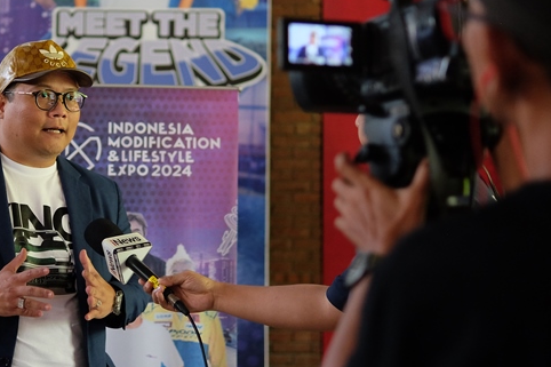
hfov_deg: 24.3
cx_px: 150
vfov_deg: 16.4
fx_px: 1270
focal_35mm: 83
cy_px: 130
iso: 1000
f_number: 1.4
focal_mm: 33
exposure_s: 1/125
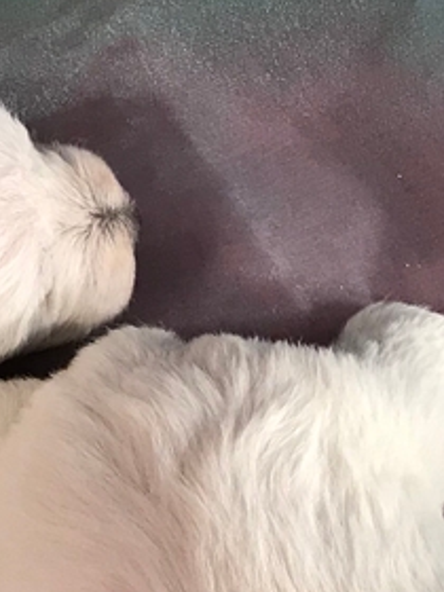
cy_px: 594
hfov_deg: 12.3
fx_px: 2052
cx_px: 140
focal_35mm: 120
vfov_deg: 16.1
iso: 20
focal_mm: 3.99
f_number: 1.8
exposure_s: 1/40
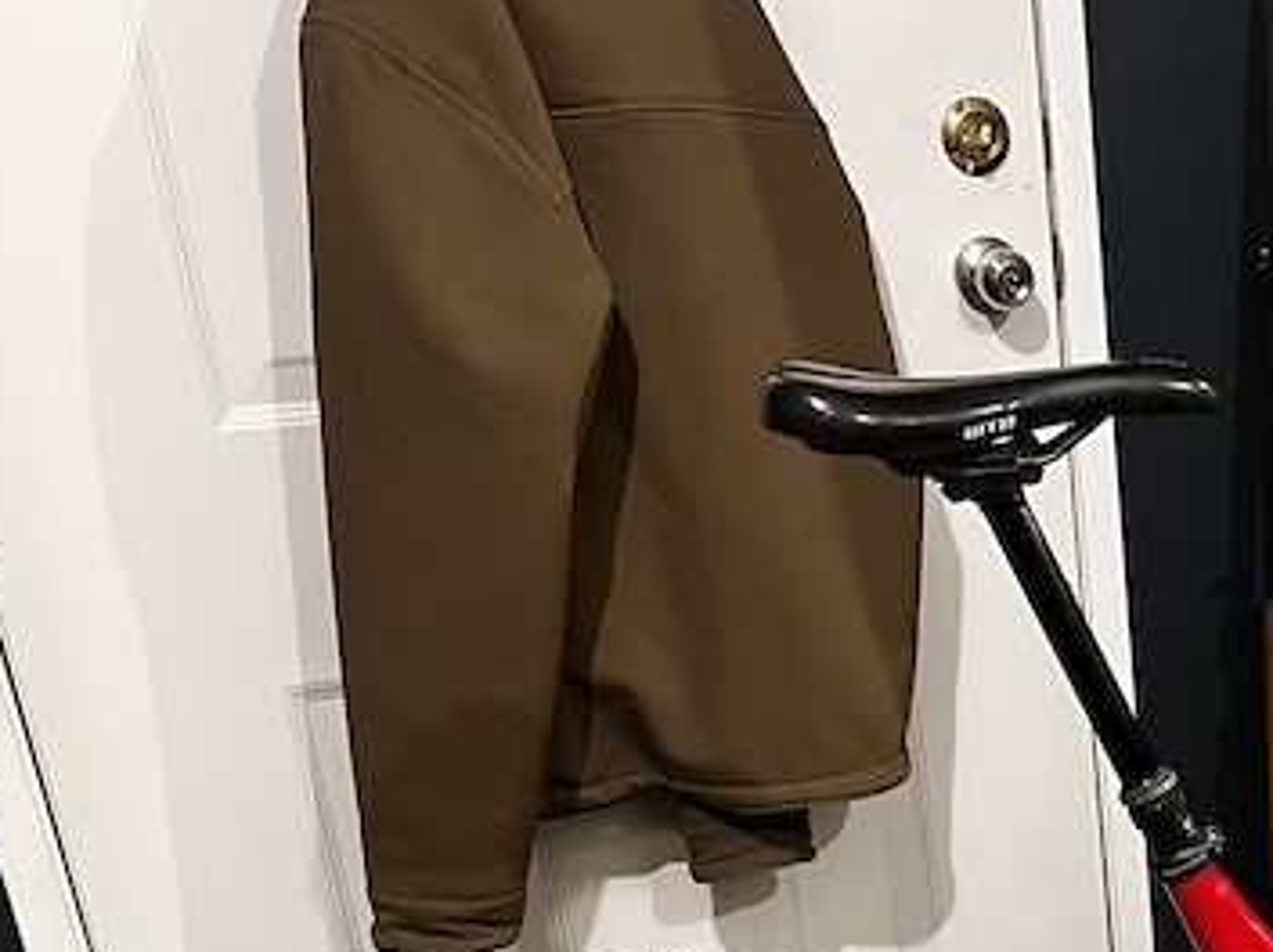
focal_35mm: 59
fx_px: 2168
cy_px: 1017
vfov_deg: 23.4
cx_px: 1360
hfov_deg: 29.8
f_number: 1.5
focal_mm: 5.7
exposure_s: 1/40
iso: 640
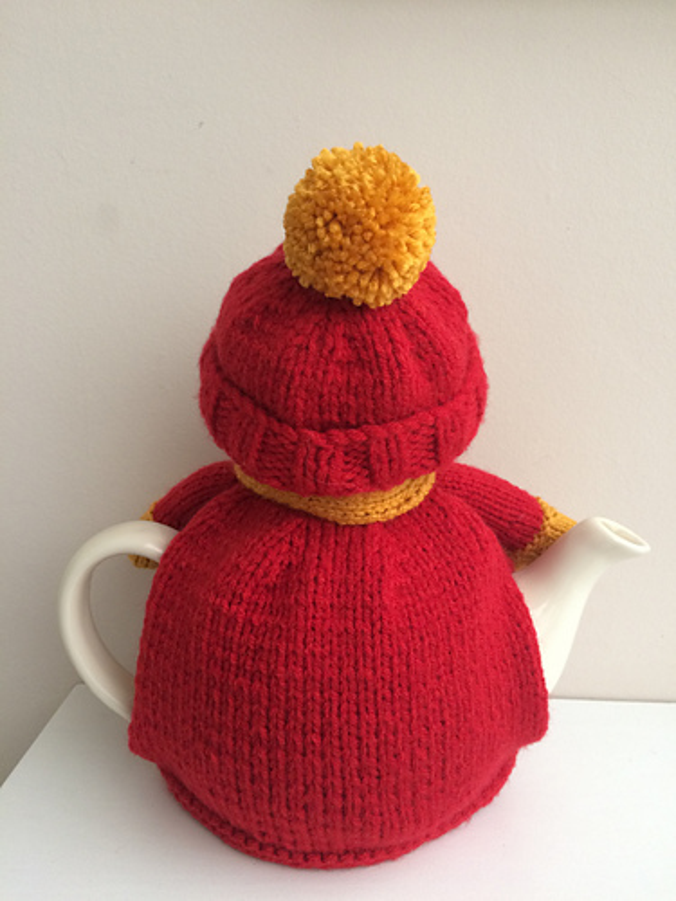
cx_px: 338
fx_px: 755
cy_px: 450
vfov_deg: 61.7
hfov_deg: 48.2
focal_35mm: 29
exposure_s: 1/33
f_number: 2.2
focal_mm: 4.15
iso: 200
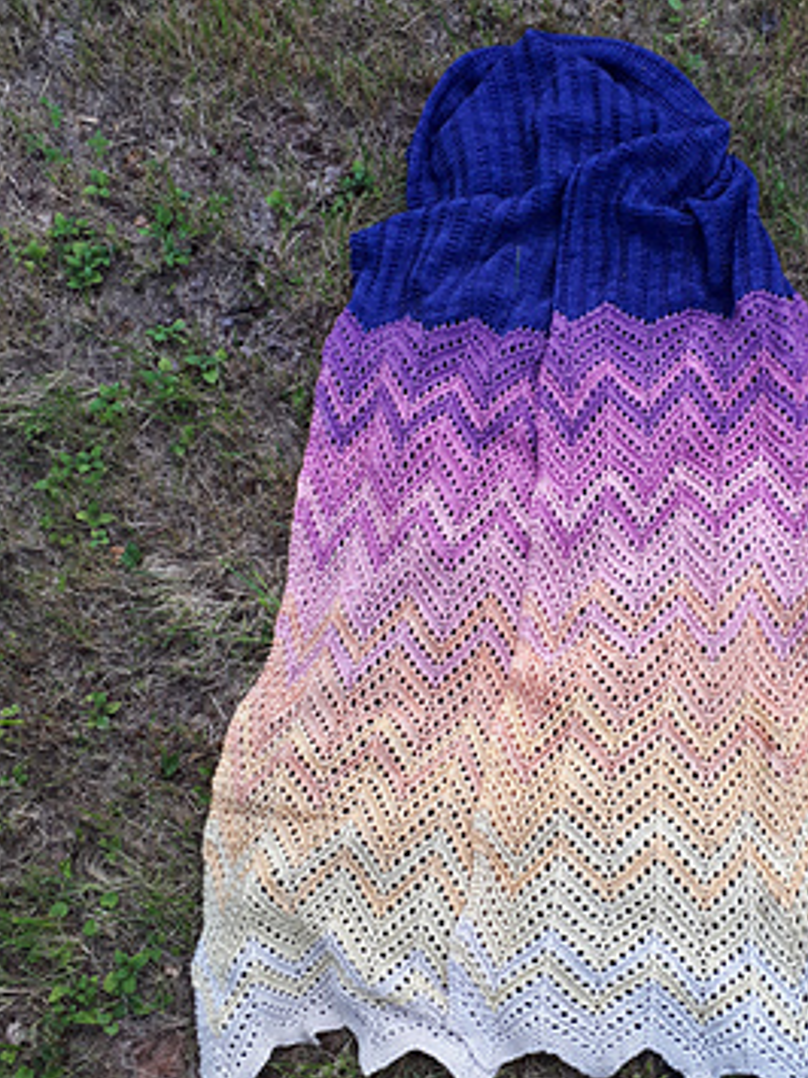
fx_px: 1183
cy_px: 510
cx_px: 567
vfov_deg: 49.0
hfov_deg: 37.1
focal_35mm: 38
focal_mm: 3.6
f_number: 1.9
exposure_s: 1/171
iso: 40
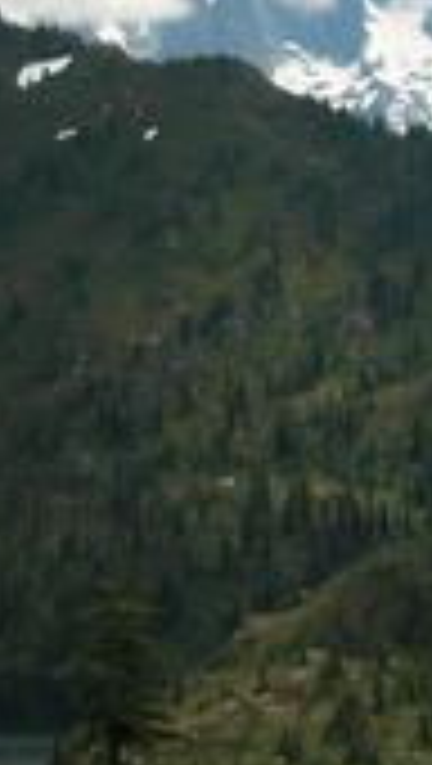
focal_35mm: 188
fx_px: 3817
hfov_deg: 6.4
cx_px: 576
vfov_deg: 11.4
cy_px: 72
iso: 100
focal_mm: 12.4
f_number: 3.4
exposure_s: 1/1661
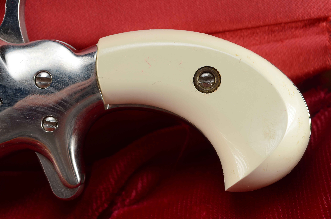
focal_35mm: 72
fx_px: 661
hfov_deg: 28.1
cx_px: 166
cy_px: 110
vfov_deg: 18.8
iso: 100
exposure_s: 1/80
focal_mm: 48
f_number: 13
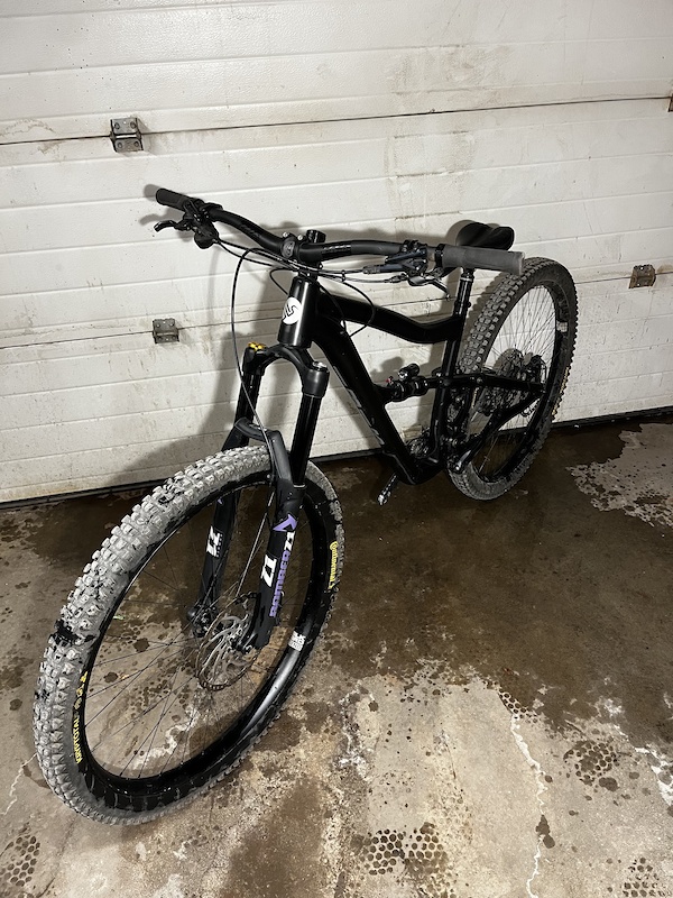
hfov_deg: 53.1
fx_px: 674
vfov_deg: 67.3
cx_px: 336
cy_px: 449
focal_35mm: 26
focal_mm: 5.1
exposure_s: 1/60
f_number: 1.6
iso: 200
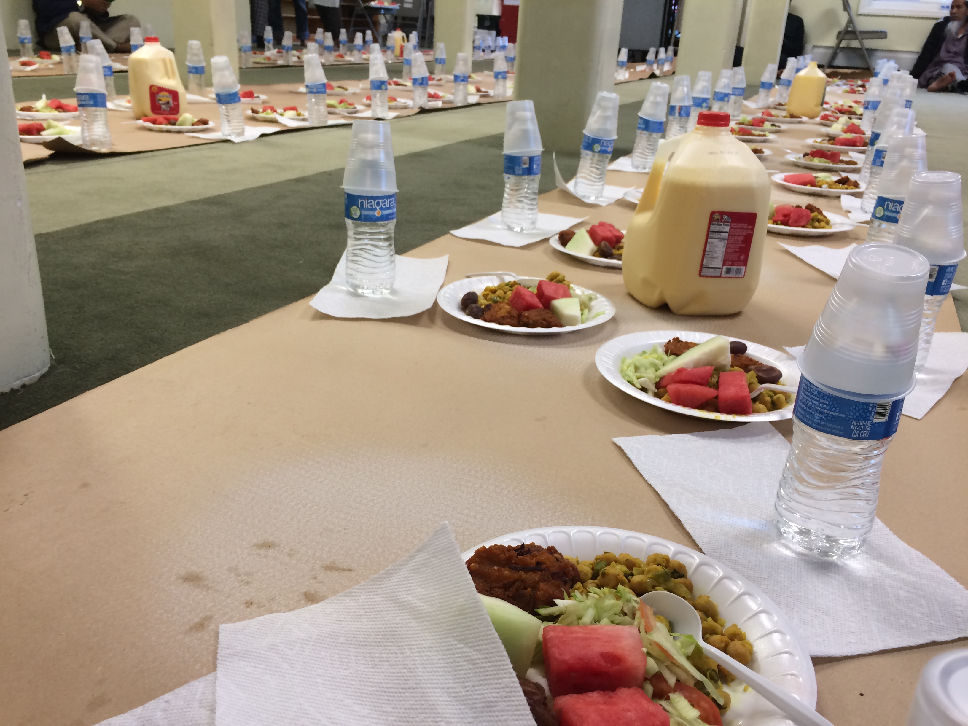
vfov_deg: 48.2
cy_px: 363
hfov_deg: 61.7
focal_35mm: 29
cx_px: 484
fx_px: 811
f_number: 2.2
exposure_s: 1/30
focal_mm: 4.15
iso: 40
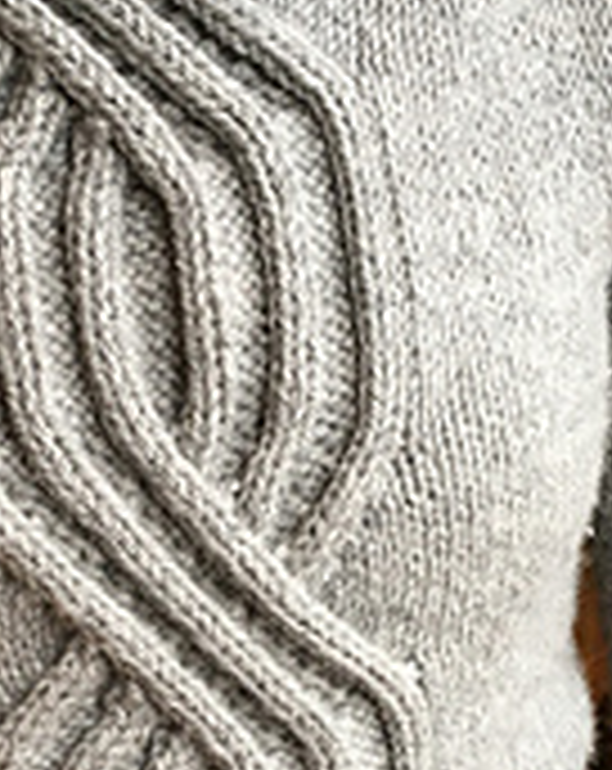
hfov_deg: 18.3
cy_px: 734
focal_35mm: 83
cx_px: 160
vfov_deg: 22.3
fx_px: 1886
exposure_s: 1/30
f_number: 2.2
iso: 32
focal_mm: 4.15
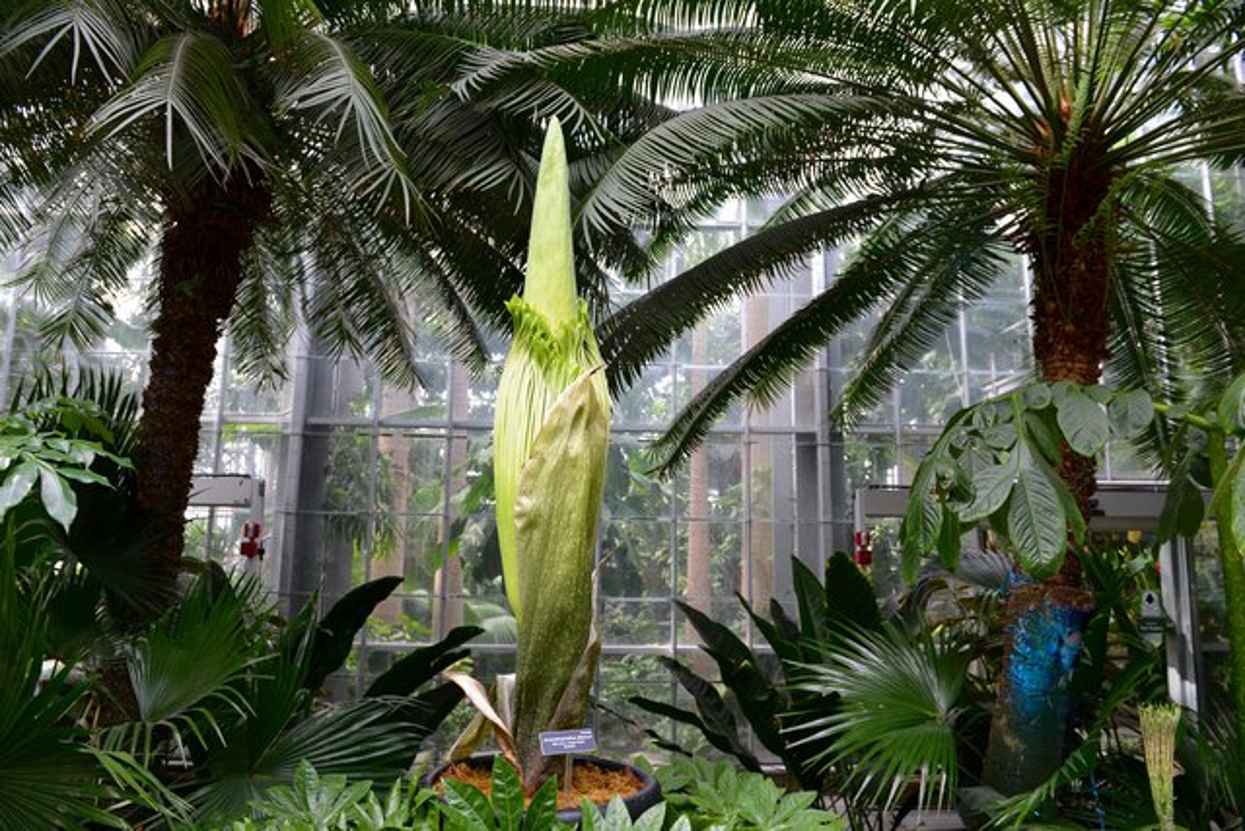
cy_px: 416
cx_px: 622
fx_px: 830
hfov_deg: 73.7
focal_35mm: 24
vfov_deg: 53.2
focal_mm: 24
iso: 400
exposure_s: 1/80
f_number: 5
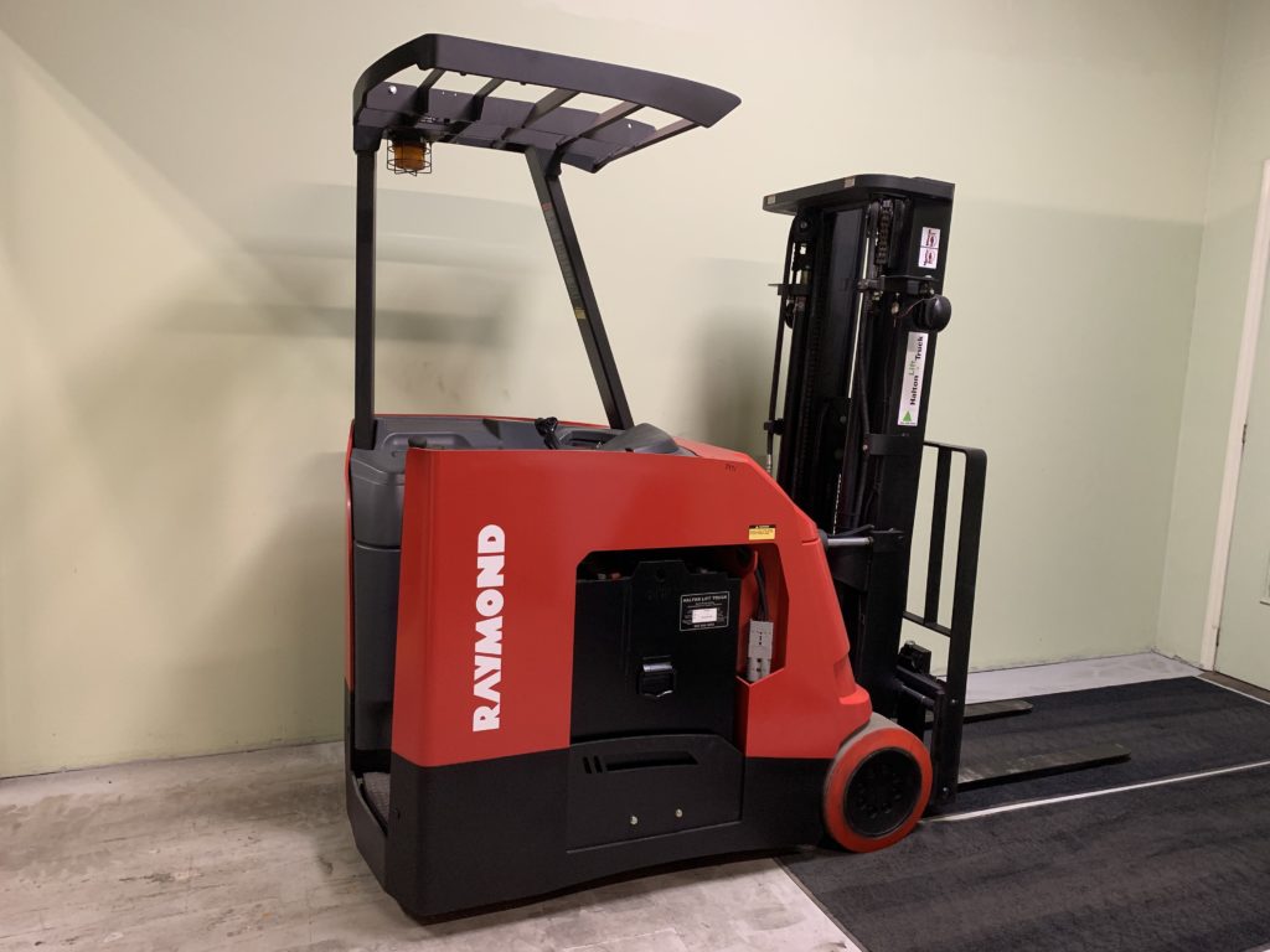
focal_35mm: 26
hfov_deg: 67.3
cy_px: 476
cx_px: 635
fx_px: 954
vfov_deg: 53.1
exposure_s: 1/60
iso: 320
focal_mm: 4.25
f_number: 1.8
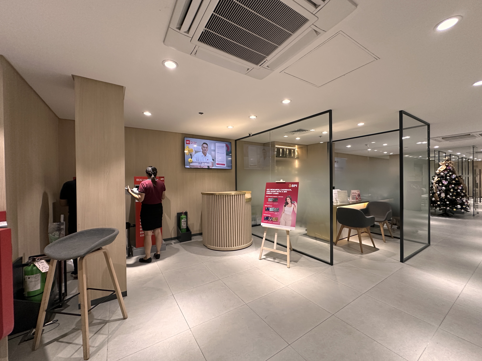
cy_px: 180
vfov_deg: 85.7
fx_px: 195
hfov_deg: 102.1
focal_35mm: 14
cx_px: 241
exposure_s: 1/120
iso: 320
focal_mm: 2.22
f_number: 2.2
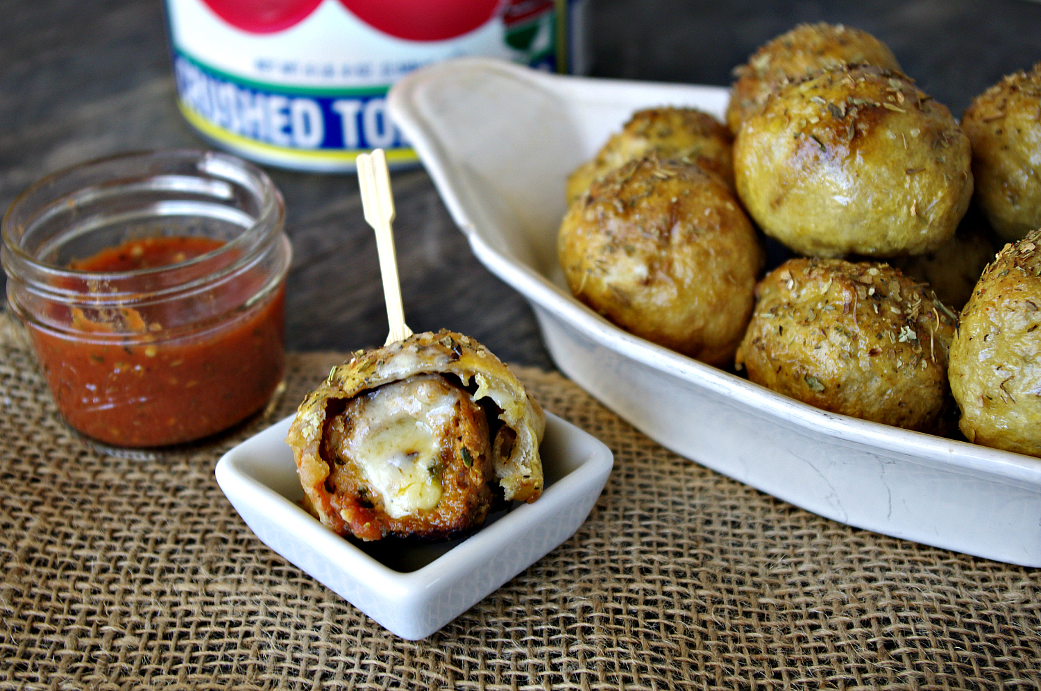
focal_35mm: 52
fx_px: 1502
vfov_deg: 25.9
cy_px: 346
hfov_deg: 38.2
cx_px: 520
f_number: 4.5
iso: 200
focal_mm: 35
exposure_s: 1/20
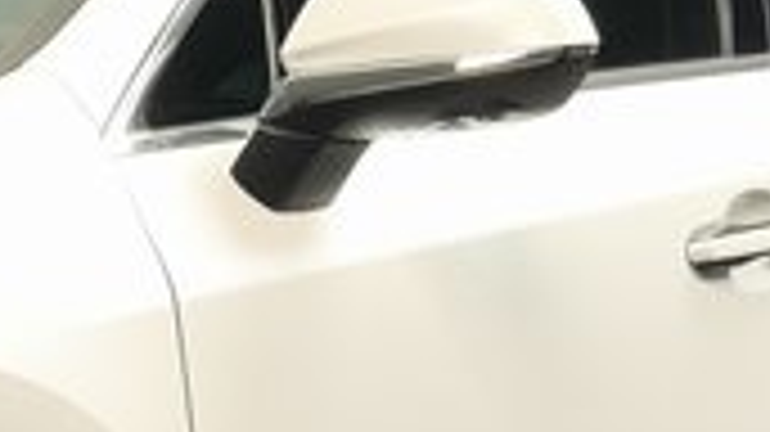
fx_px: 6673
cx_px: -410
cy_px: 770
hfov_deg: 6.5
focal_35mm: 327
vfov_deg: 3.7
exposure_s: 1/200
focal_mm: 25
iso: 250
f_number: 5.6
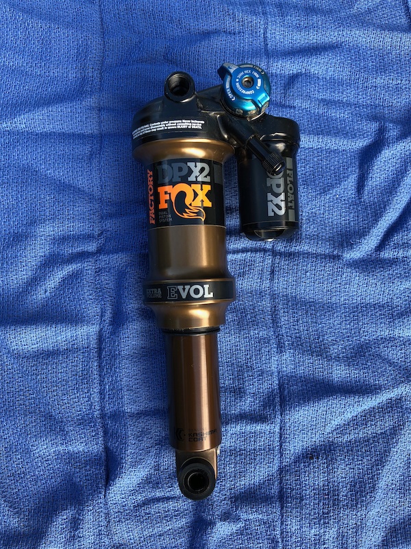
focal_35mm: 28
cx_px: 206
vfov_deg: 63.4
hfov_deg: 49.7
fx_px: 443
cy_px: 274
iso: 20
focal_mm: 3.99
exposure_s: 1/130
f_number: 1.8
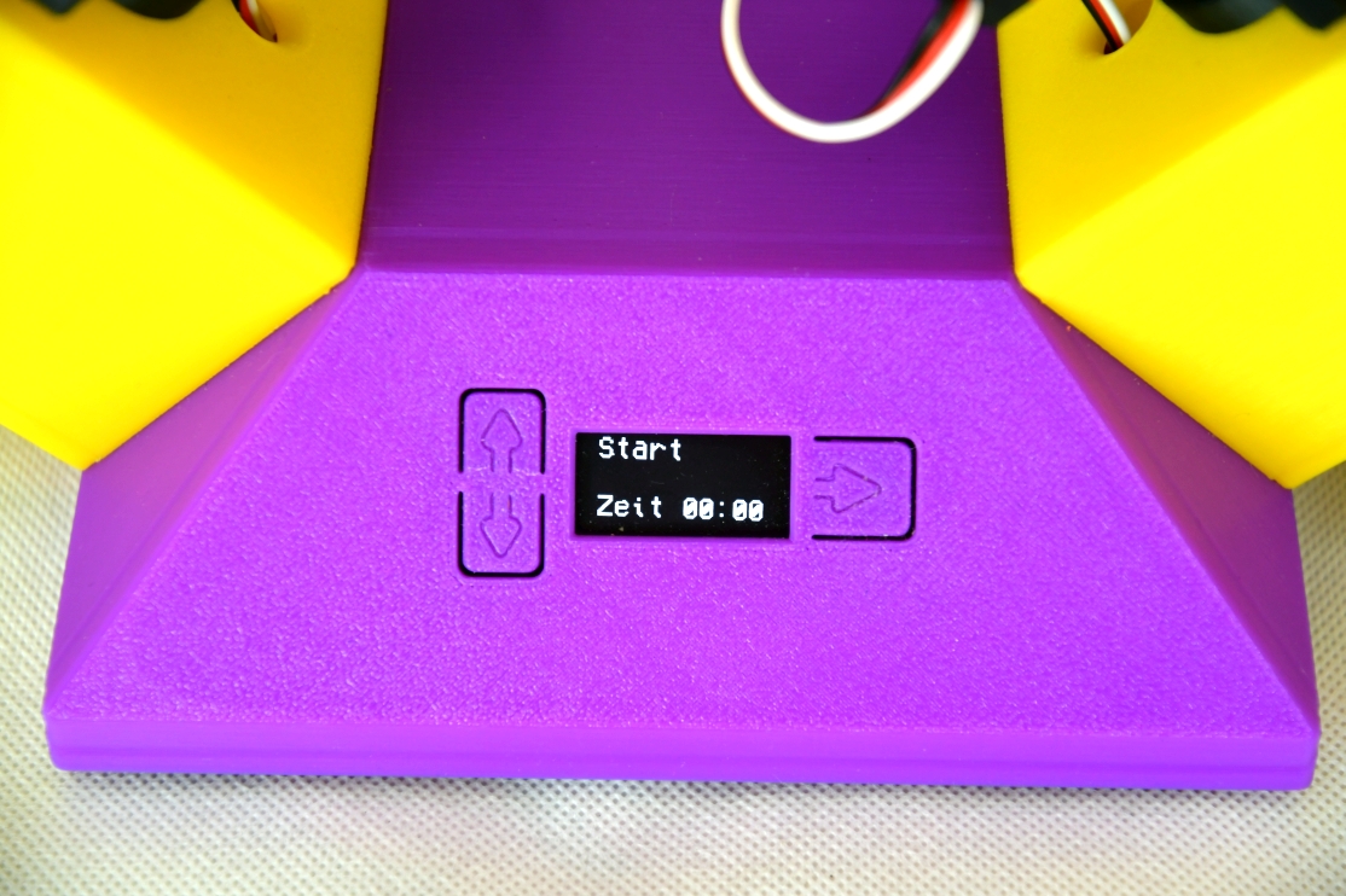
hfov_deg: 20.6
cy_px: 448
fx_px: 3700
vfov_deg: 13.8
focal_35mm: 99
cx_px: 673
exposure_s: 1/100
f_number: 4
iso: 720
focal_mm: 66
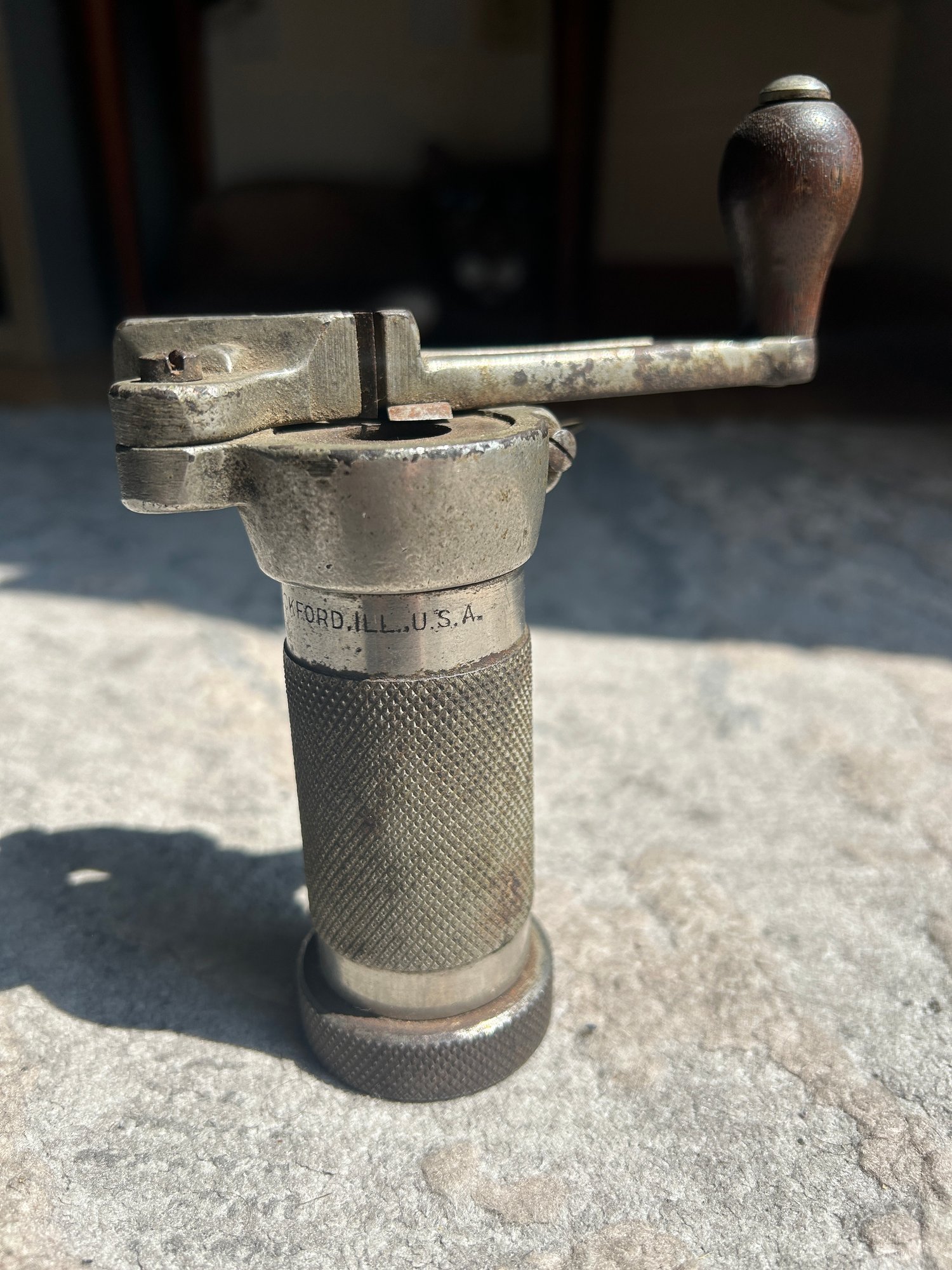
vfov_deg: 67.3
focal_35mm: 26
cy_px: 635
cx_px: 476
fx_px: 953
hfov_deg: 53.1
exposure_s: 1/2353
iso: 50
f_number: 1.5
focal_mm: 5.7
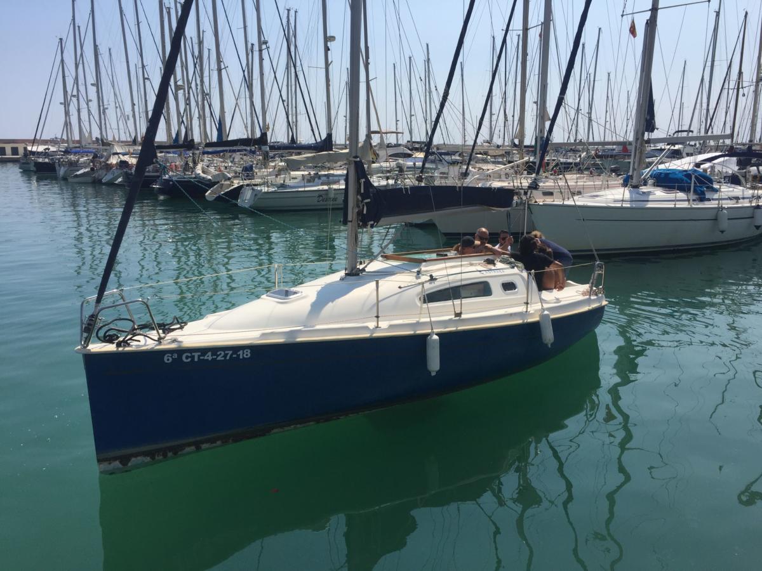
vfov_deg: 48.2
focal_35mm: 29
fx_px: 638
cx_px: 381
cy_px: 286
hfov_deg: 61.7
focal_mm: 4.15
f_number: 2.2
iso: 32
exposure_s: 1/3968
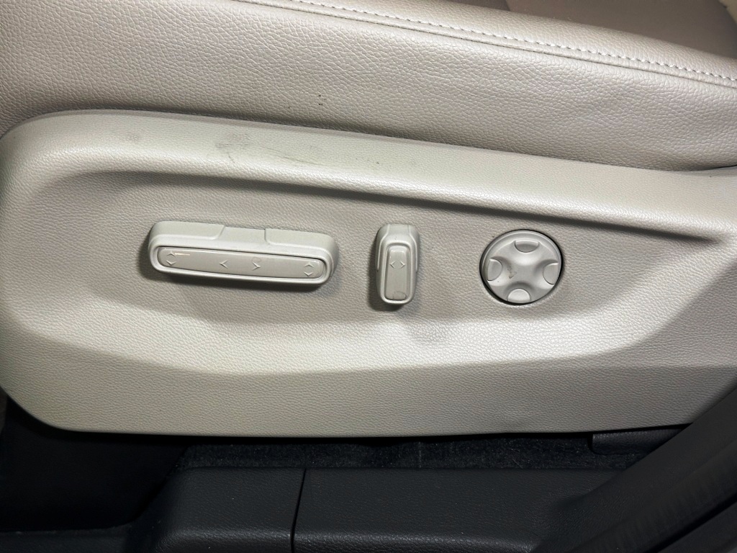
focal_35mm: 48
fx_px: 1022
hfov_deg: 39.7
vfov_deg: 30.3
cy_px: 276
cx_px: 368
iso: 200
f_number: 1.78
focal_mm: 6.86
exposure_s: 1/60
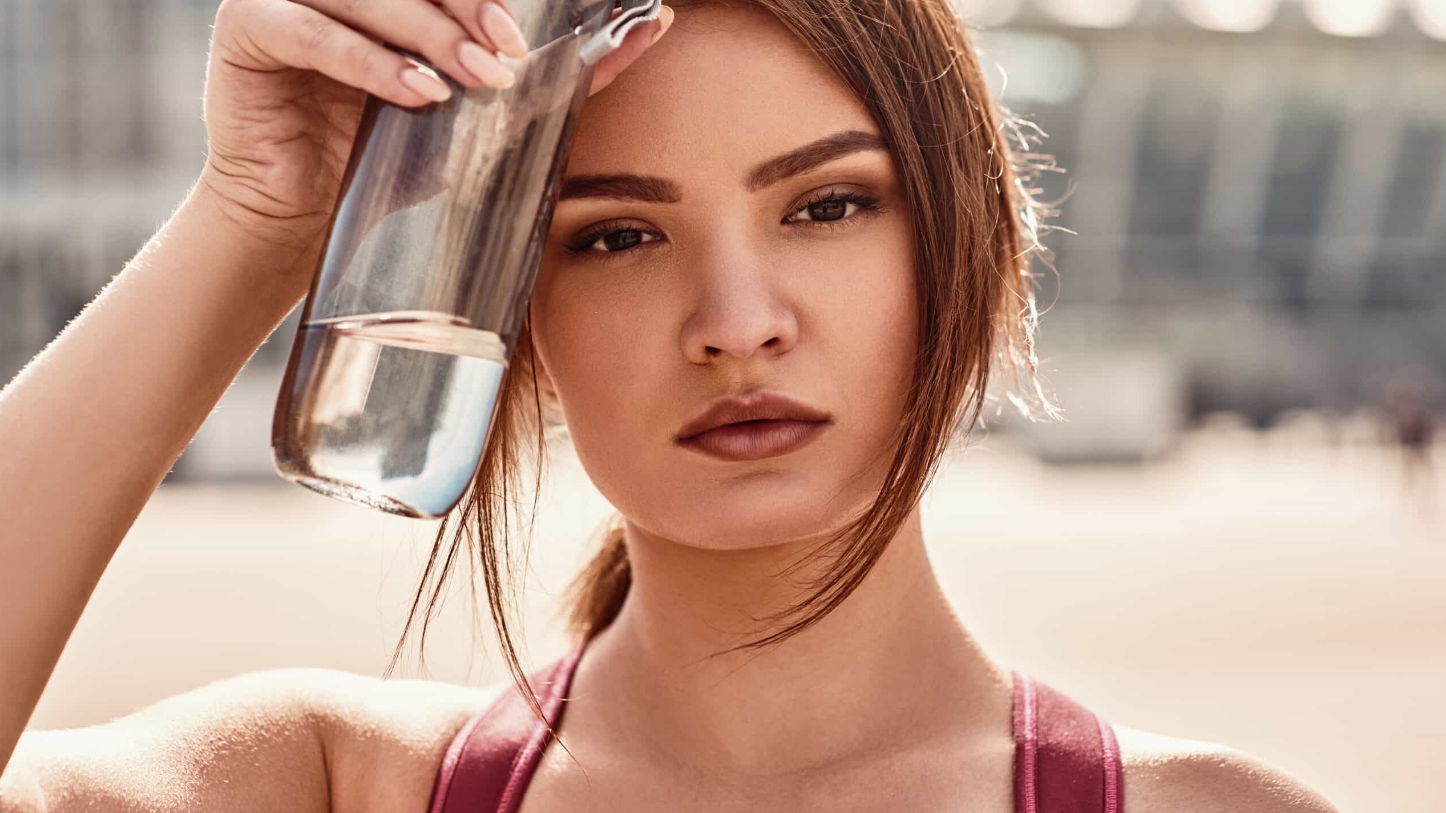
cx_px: 718
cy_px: 340
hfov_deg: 23.7
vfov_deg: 13.4
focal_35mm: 90
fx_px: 3451
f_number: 4
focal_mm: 85
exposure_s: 1/1600
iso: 250
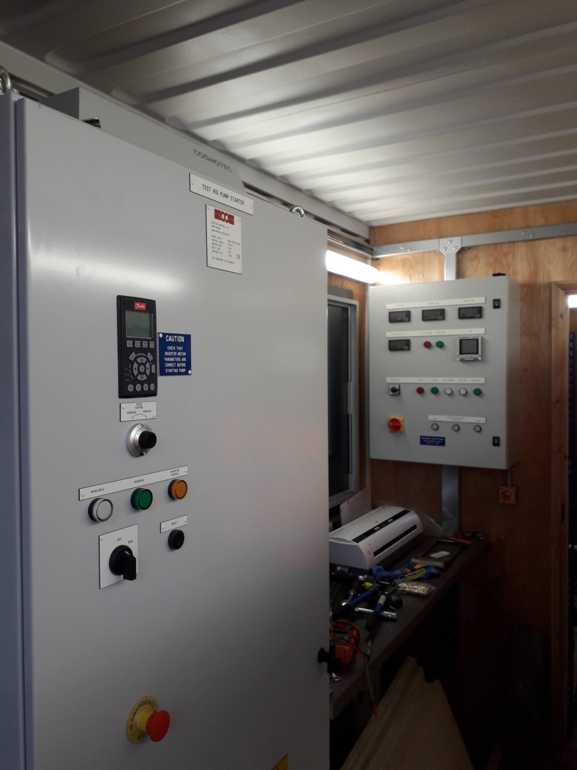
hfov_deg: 51.4
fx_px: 600
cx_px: 288
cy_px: 385
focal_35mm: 27
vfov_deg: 65.3
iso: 64
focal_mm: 3.6
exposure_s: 1/100
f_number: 1.9
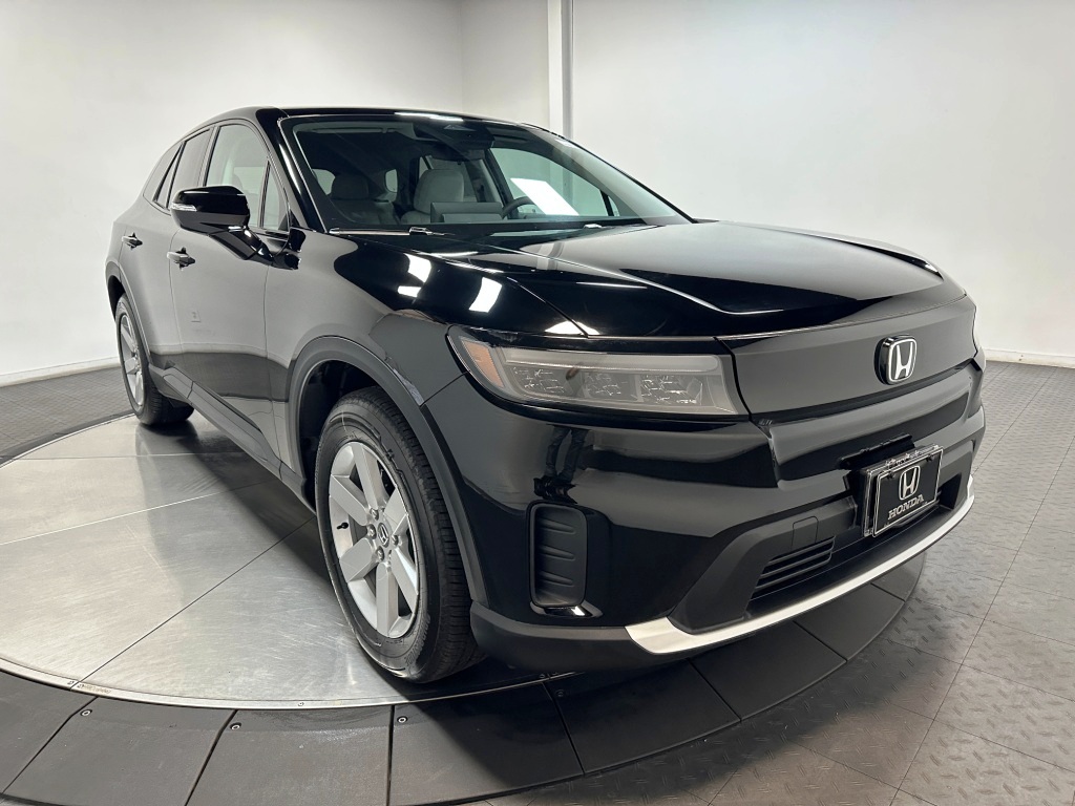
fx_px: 745
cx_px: 538
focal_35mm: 24
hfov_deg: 71.6
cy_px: 403
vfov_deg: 56.8
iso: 400
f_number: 1.78
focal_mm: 6.86
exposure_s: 1/60
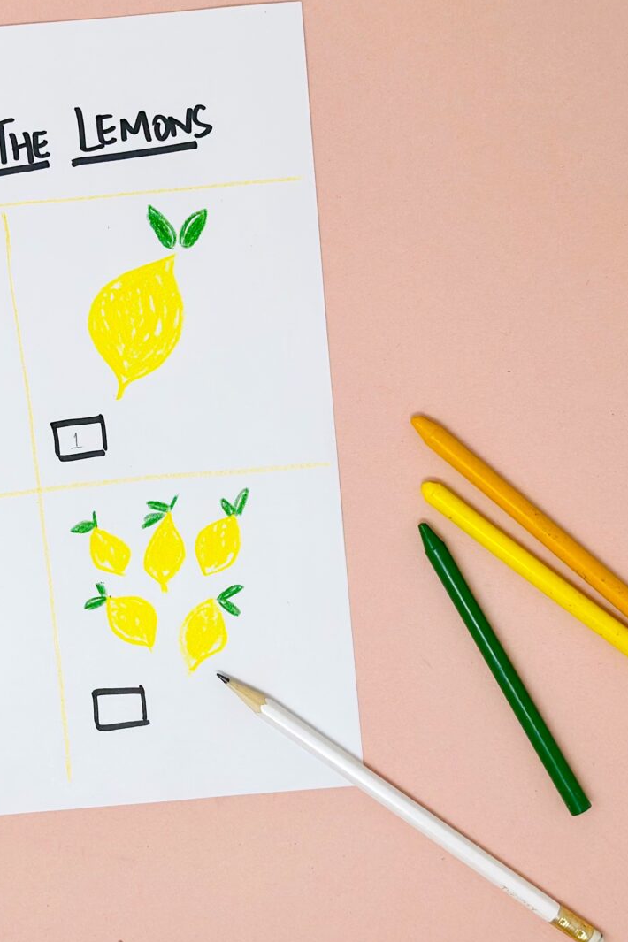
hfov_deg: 18.8
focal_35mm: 72
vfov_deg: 28.1
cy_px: 457
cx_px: 160
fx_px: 1884
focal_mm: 6.86
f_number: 1.78
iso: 80
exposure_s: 1/797
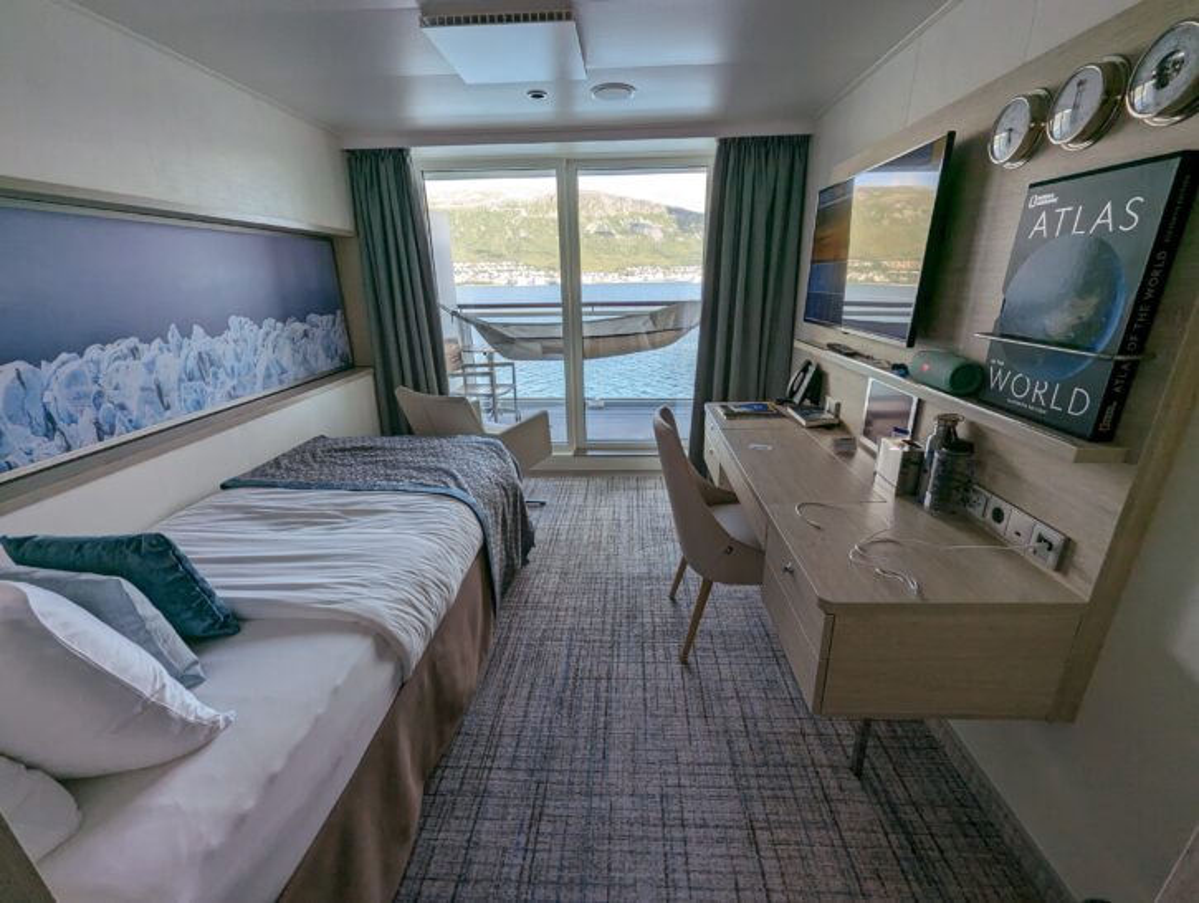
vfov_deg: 90.1
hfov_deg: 106.1
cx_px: 600
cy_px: 452
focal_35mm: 13
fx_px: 451
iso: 41
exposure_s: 1/92.7
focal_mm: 1.95
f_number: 2.2
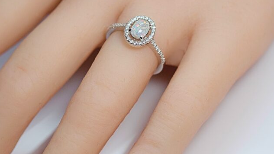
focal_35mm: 267
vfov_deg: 4.5
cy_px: 32
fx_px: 1939
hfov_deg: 8.1
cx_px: 139
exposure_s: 1/125
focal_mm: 105
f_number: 5.6
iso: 560
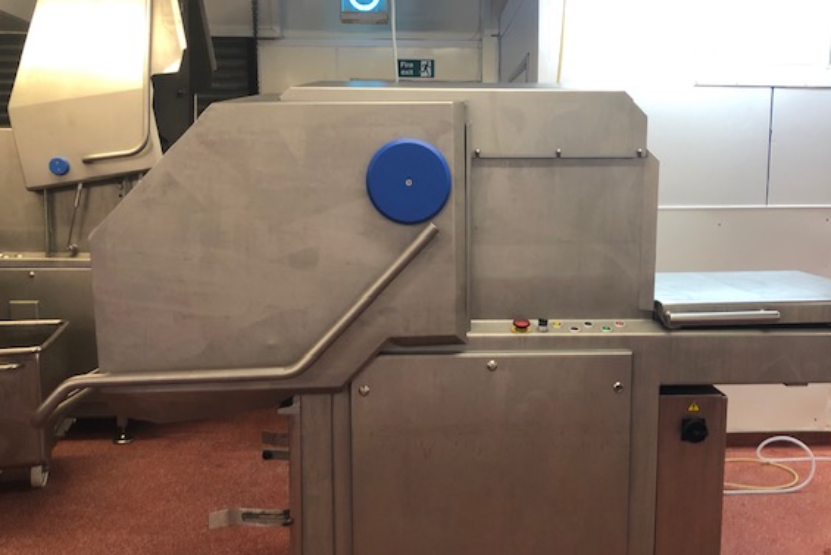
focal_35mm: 33
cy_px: 297
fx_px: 762
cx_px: 459
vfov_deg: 40.0
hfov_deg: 57.1
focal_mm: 4
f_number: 1.8
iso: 40
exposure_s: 1/20
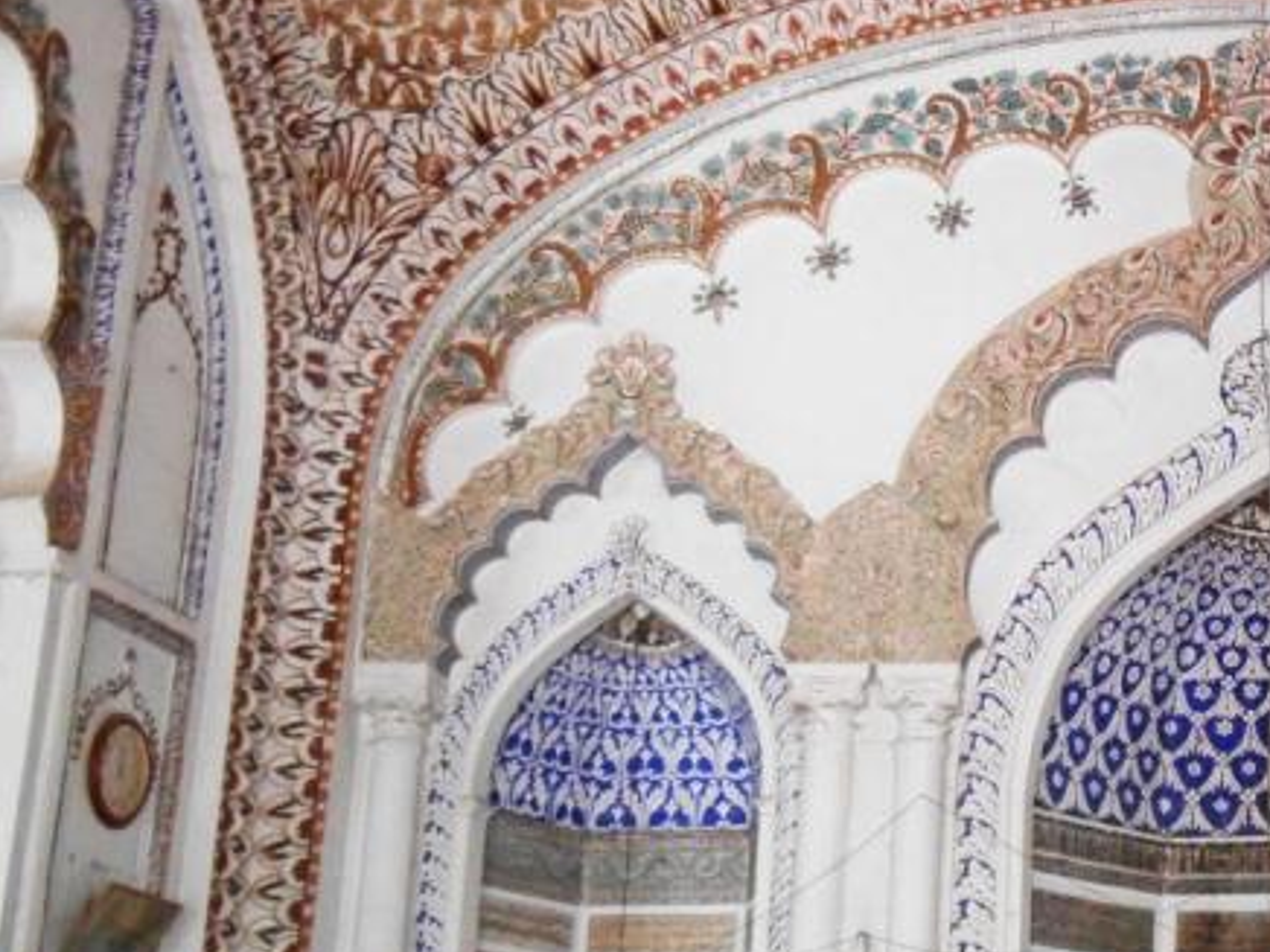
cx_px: 1302
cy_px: 667
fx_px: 2238
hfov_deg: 29.4
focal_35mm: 61
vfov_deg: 23.9
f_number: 3.4
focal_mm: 4.7
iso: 320
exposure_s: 1/30
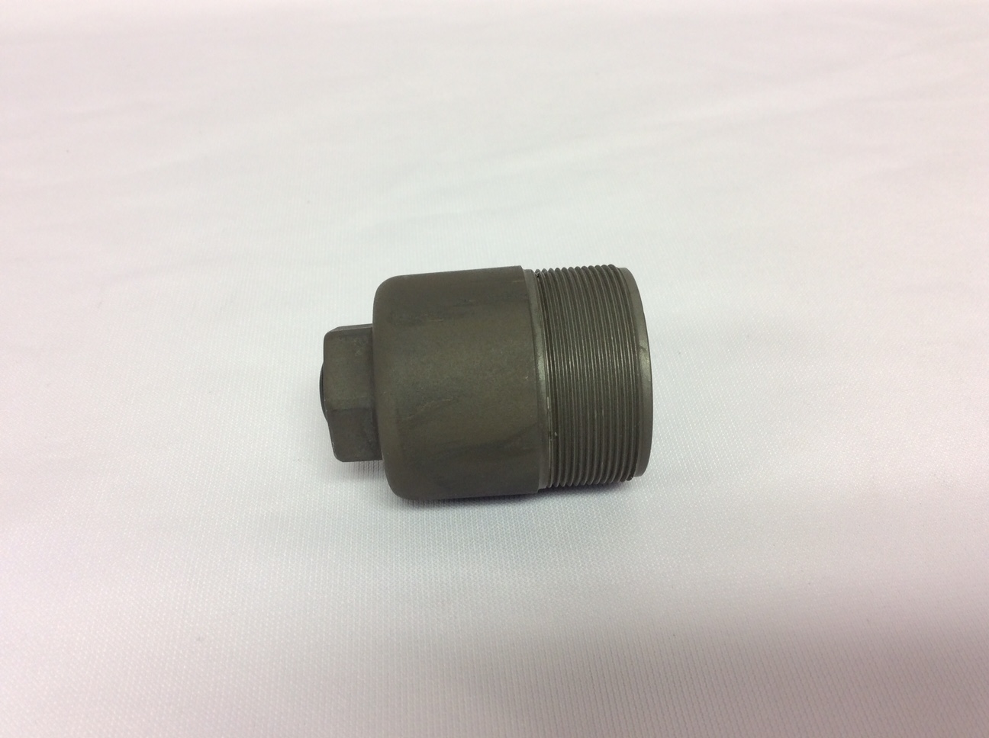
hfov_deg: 56.9
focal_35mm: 32
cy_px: 369
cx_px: 494
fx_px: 913
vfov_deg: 44.1
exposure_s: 1/24
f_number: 2.4
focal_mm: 3.3
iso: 32
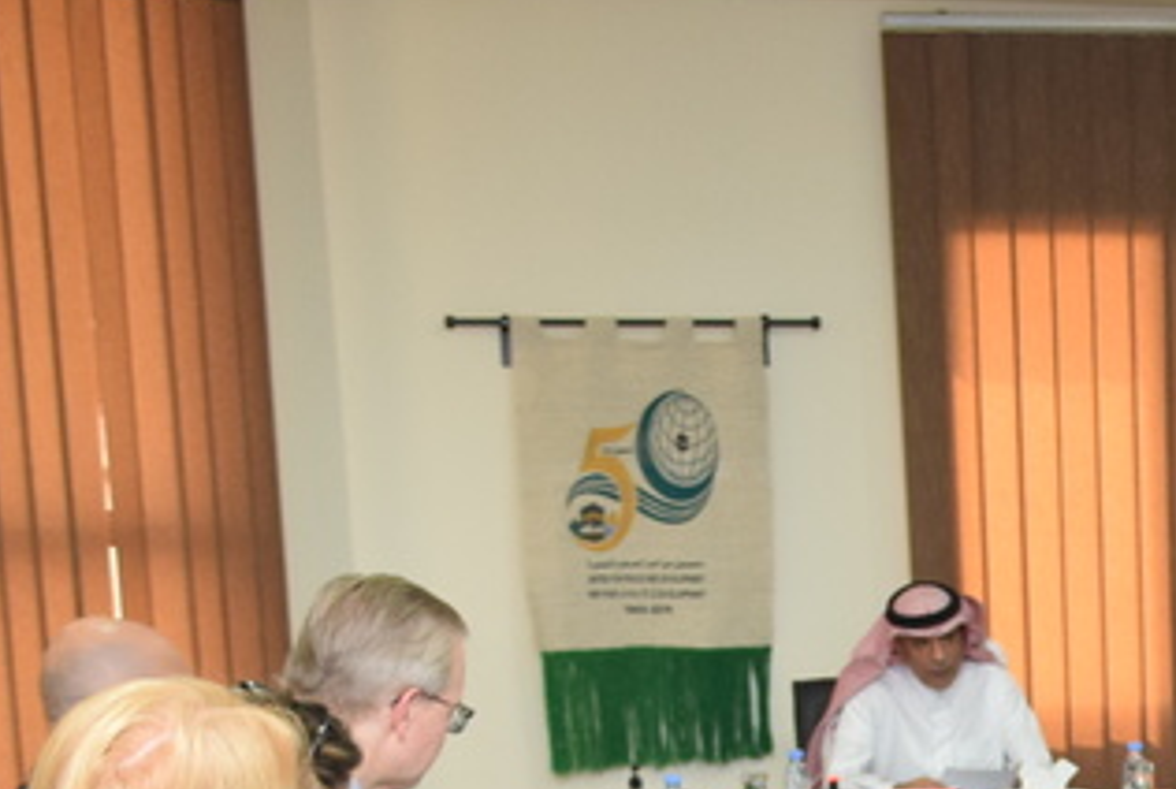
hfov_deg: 19.8
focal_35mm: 97
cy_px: 1254
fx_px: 3175
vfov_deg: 13.2
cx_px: 1401
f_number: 4.5
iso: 800
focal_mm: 20
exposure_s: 1/80
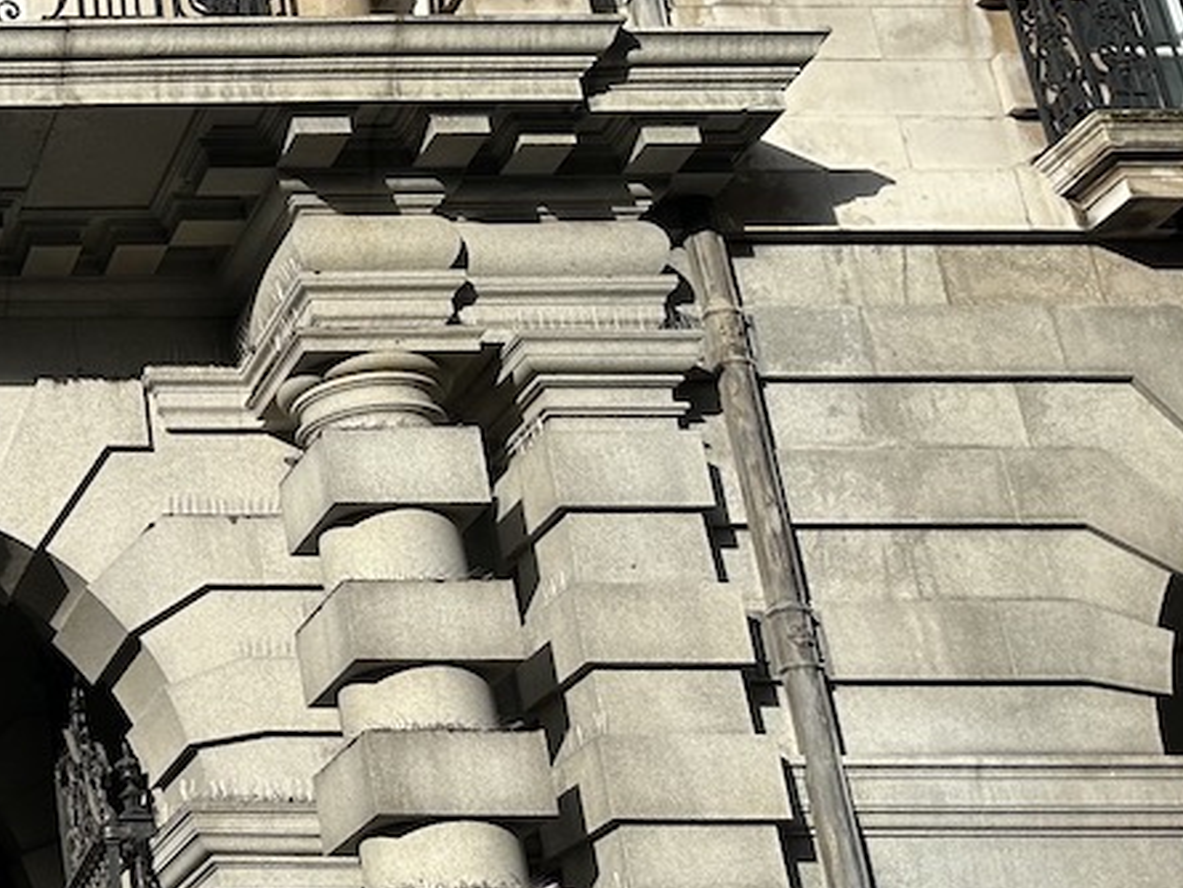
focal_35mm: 69
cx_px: -489
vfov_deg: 21.3
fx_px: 2359
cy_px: 444
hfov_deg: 23.6
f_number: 1.78
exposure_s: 1/3356
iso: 80
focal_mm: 6.86
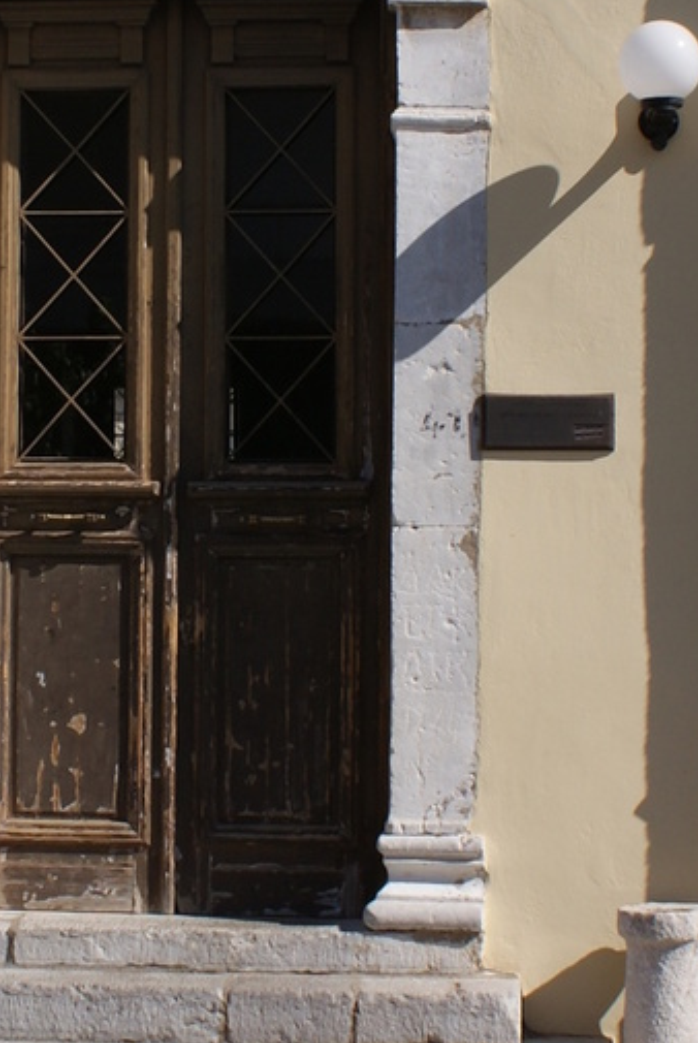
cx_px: 150
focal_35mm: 107
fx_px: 3103
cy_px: 316
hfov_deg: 12.8
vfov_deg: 19.0
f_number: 10
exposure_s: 1/250
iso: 100
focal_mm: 20
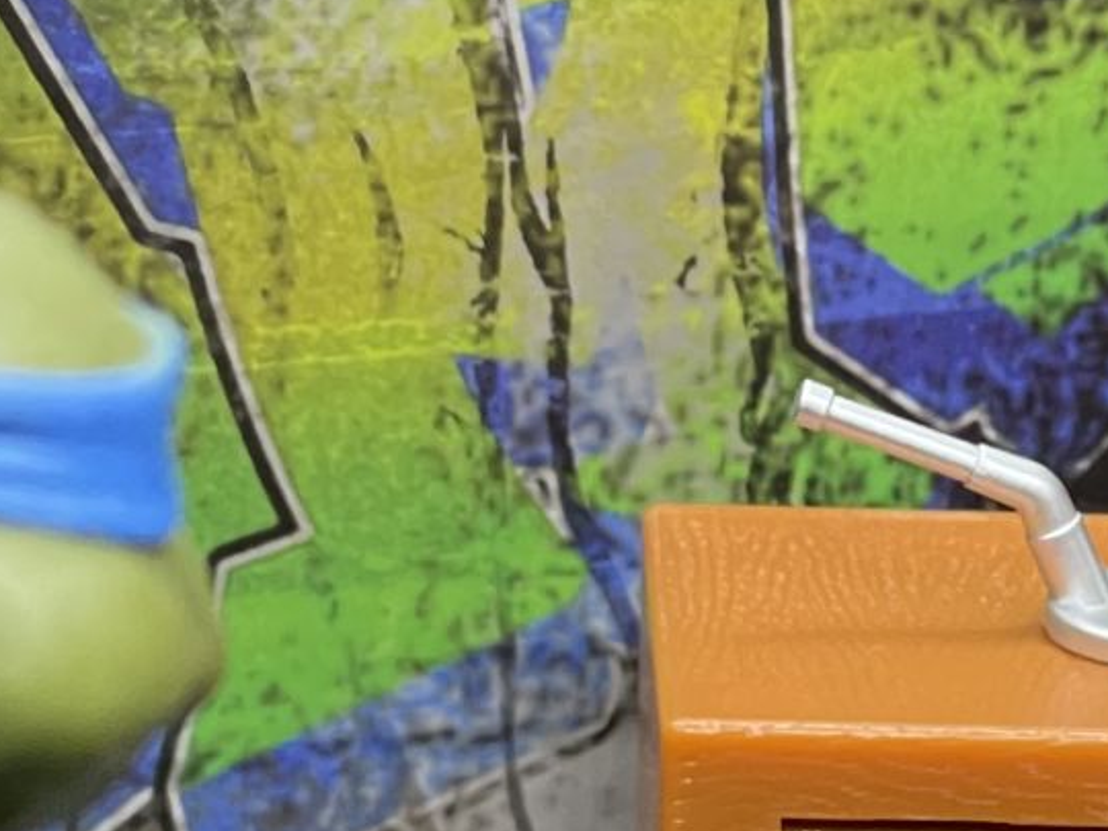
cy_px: 1328
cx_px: 1317
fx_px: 7586
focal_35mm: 237
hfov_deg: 8.3
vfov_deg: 6.2
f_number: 2.2
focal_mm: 7.5
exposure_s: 1/120
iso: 250
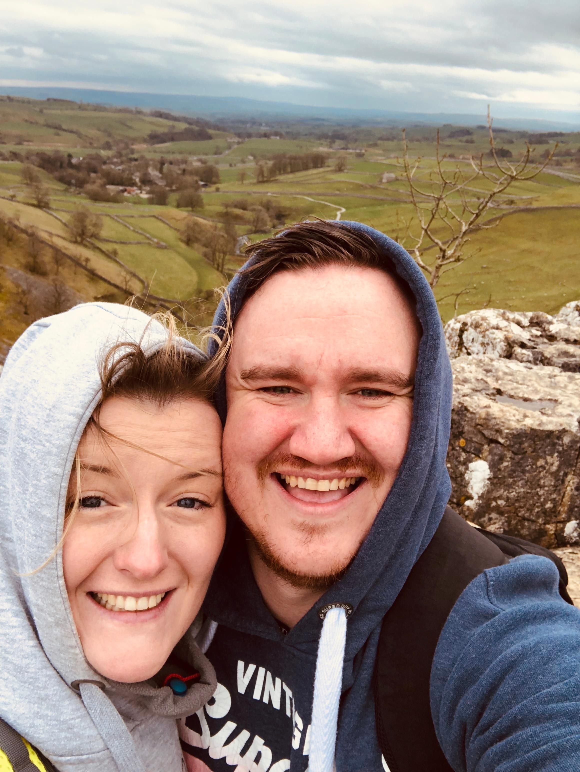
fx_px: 714
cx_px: 290
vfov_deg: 56.8
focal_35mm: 32
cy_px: 386
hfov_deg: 44.2
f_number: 2.2
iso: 20
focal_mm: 2.87
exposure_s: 1/253
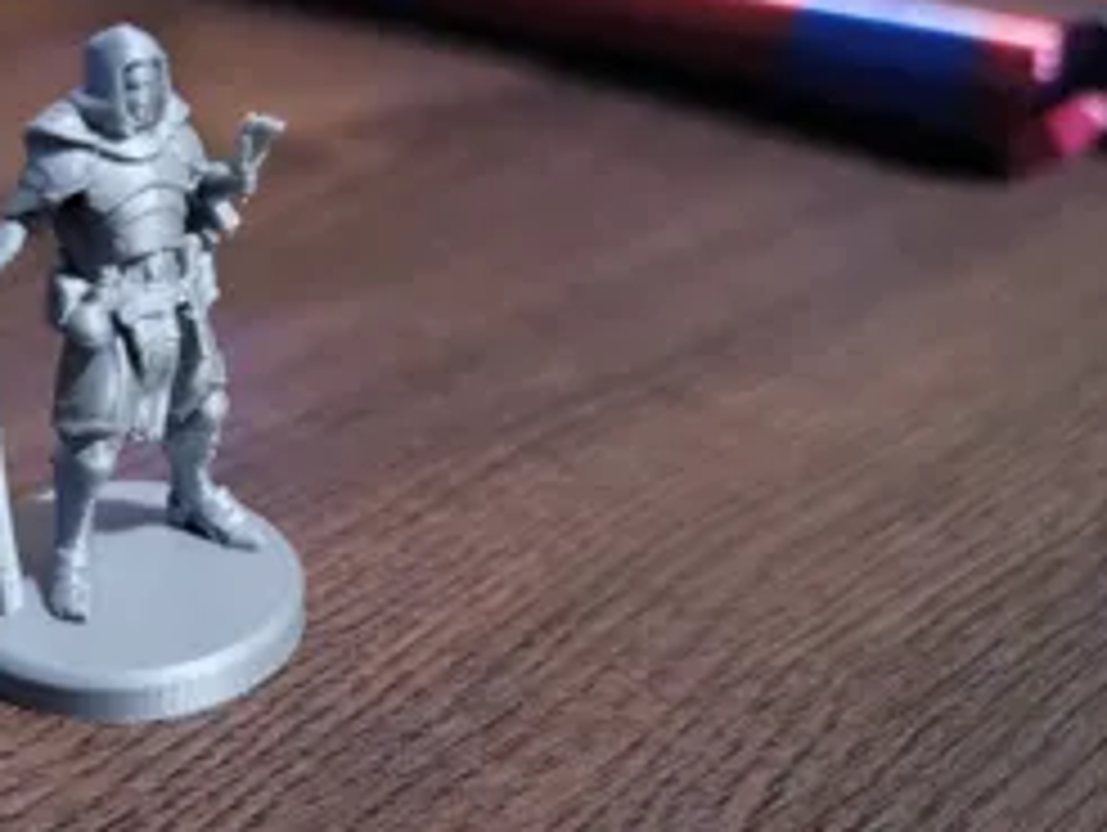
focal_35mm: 39
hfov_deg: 45.3
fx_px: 1248
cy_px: 400
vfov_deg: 36.9
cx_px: 216
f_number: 1.8
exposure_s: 1/24
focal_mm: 6.7
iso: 1250
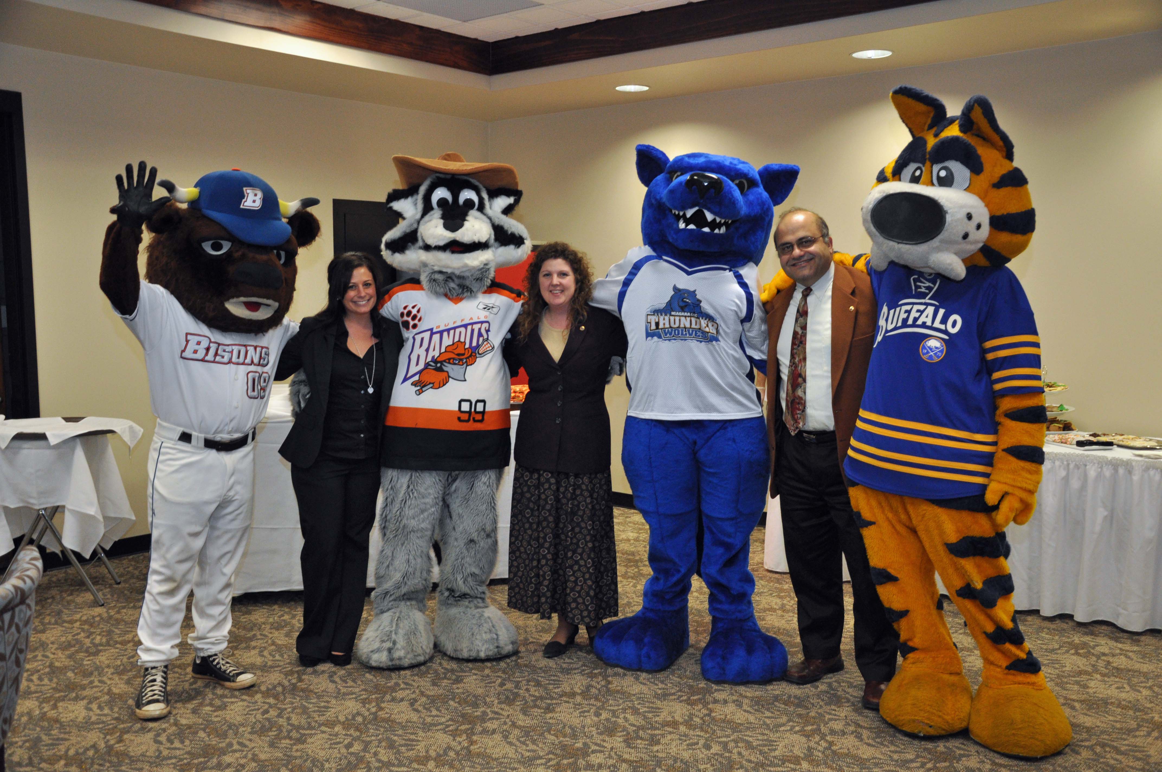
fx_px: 1064
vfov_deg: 39.9
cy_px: 386
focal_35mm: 33
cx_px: 581
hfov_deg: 57.3
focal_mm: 22
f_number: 4
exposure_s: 1/60
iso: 800
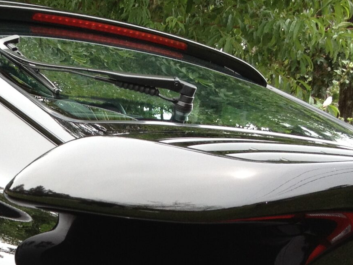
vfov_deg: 13.8
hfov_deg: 18.6
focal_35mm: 103
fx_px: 1050
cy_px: 343
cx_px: 9
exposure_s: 1/221
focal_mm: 4.28
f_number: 2.4
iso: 80
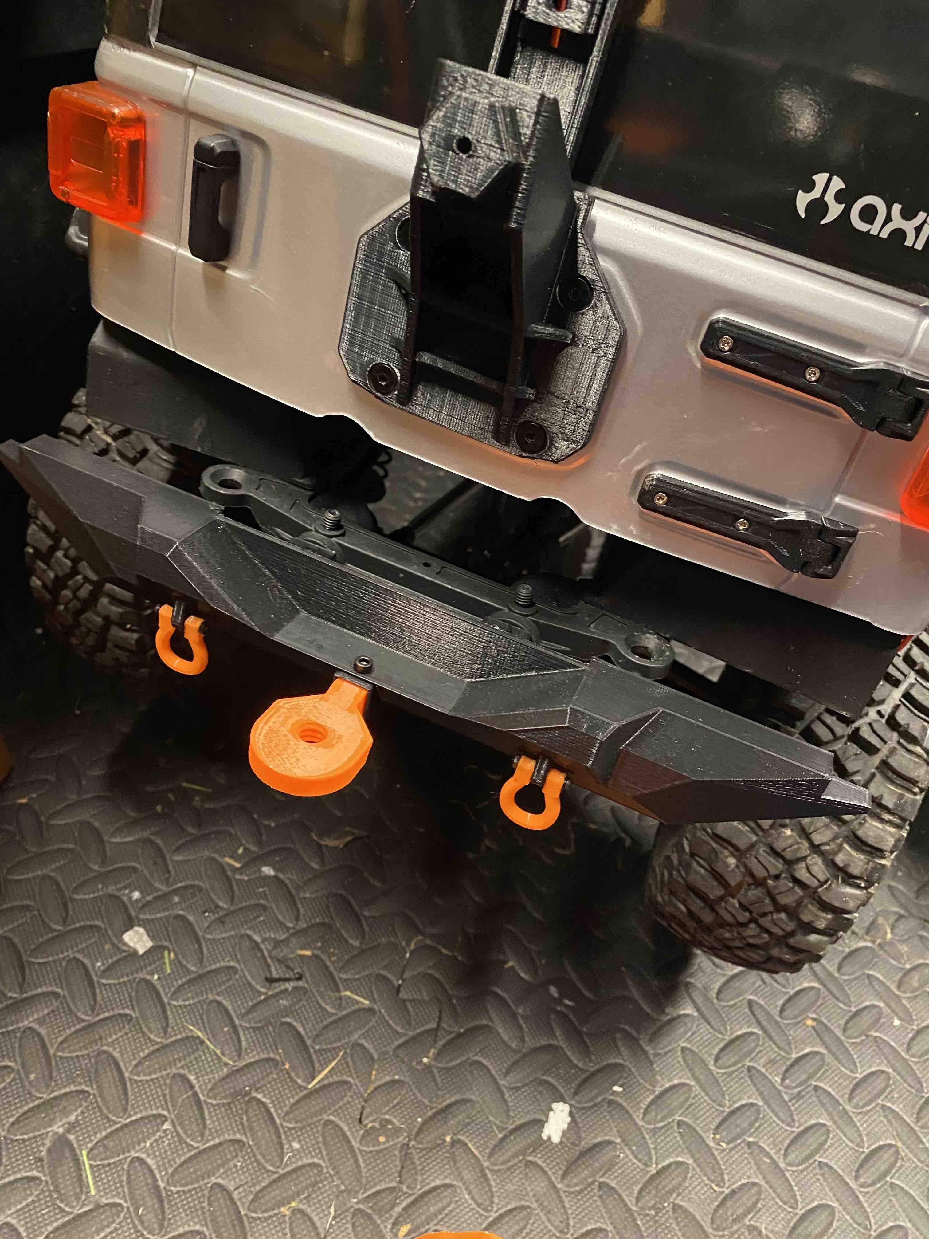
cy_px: 620
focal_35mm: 26
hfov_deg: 53.1
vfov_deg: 67.3
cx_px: 464
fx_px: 930
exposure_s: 1/30
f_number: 1.8
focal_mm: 4.25
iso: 800
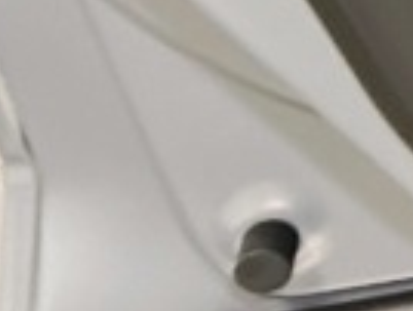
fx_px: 2187
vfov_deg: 7.2
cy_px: -622
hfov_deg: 8.5
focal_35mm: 183
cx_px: 1338
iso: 640
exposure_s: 1/40
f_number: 1.78
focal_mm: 6.86
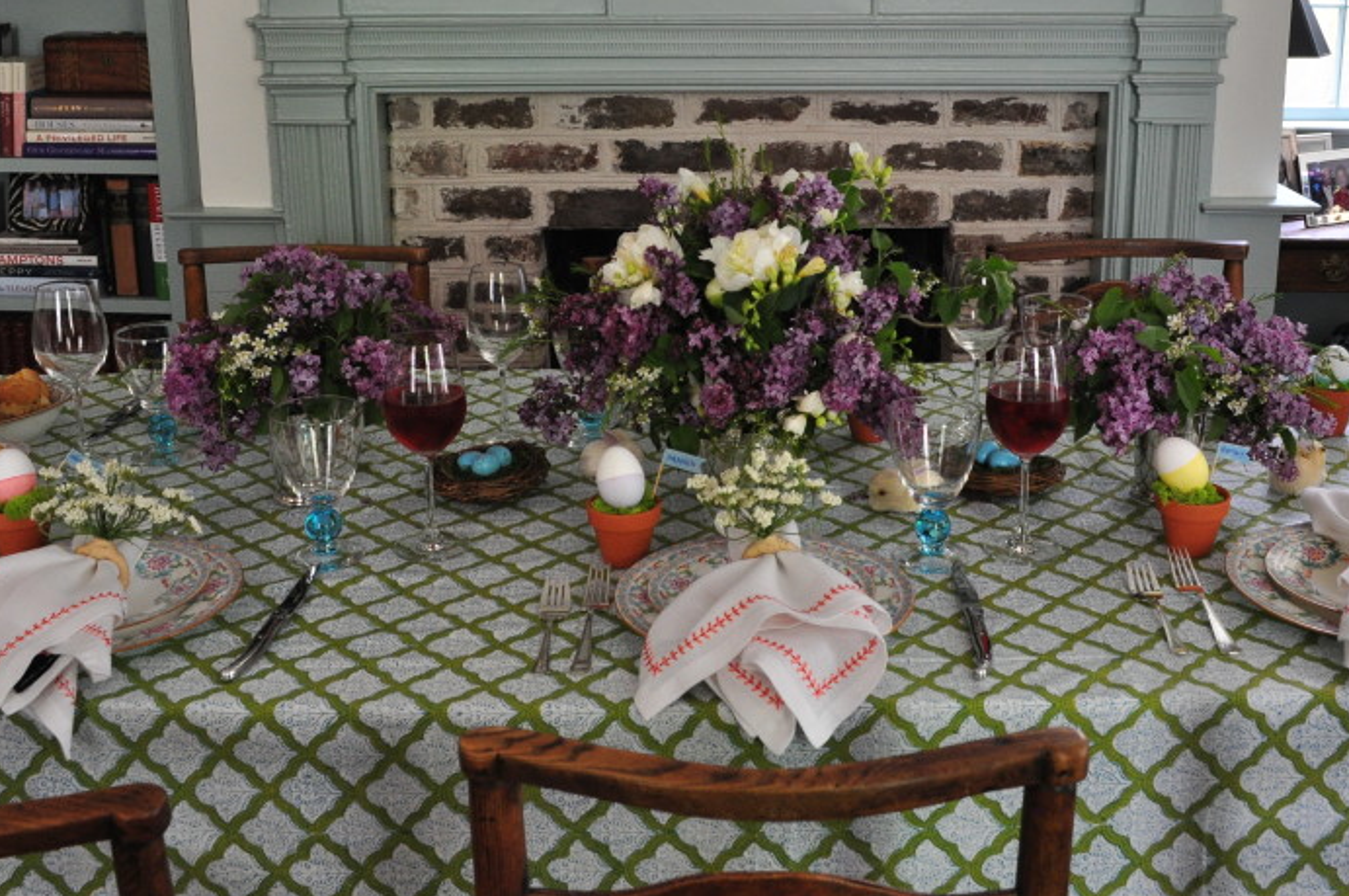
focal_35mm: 40
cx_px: 742
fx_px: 1497
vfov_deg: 32.9
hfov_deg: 48.4
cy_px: 269
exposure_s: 1/25
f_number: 7.1
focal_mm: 18
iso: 800
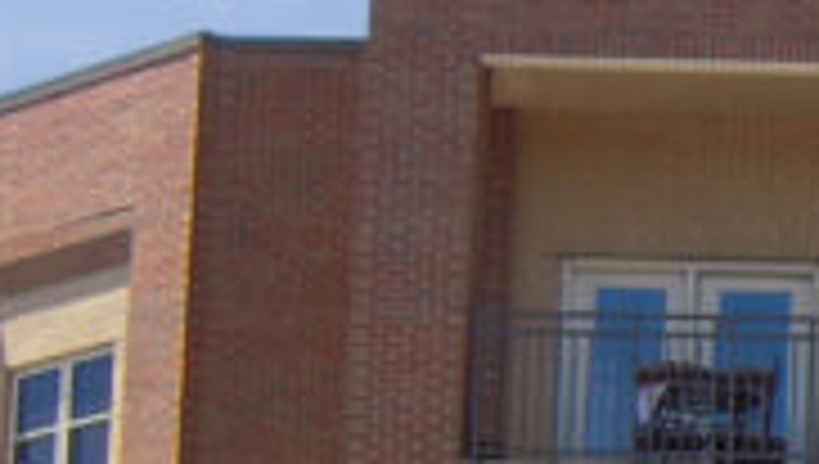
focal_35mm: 251
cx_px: 1926
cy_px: 649
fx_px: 5459
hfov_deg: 8.0
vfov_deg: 4.8
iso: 100
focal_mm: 7.3
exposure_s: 1/500
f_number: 3.2
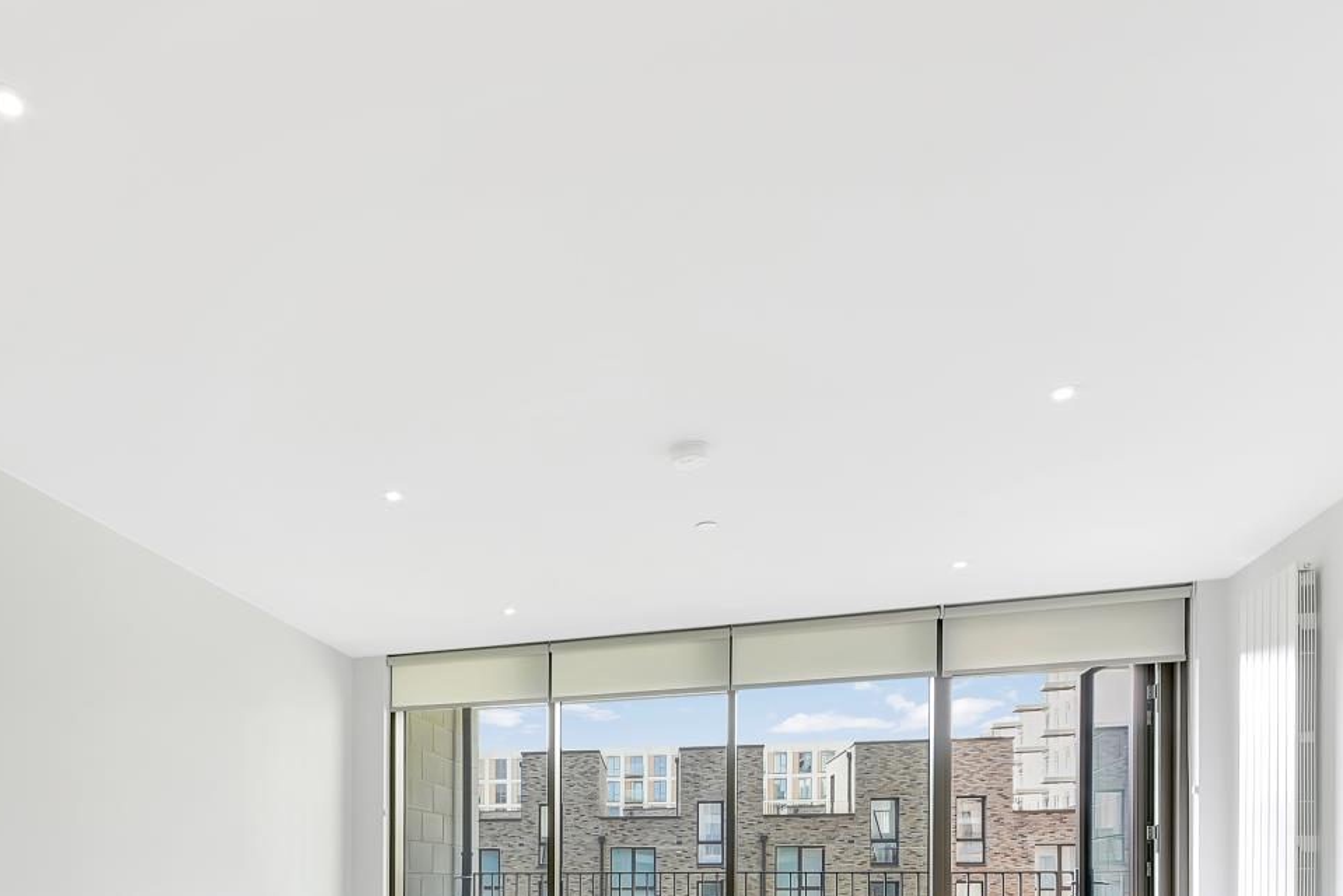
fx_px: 896
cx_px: 451
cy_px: 847
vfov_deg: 46.5
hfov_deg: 71.6
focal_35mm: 24
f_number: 16
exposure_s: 1/2
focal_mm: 12
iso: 200
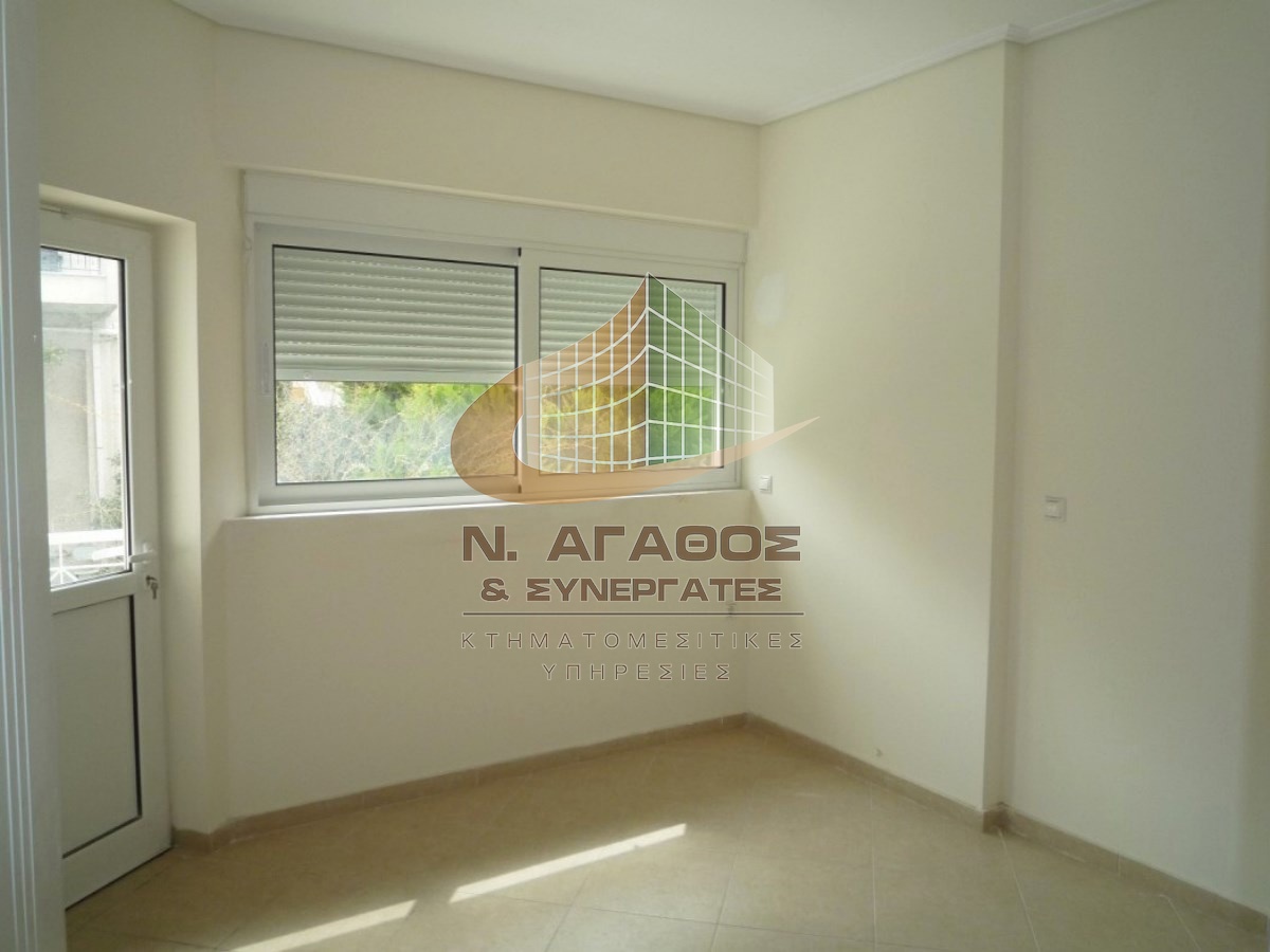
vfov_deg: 54.9
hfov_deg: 69.4
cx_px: 635
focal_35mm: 25
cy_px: 476
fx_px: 917
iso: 100
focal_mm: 4.4
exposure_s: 1/125
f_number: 2.8
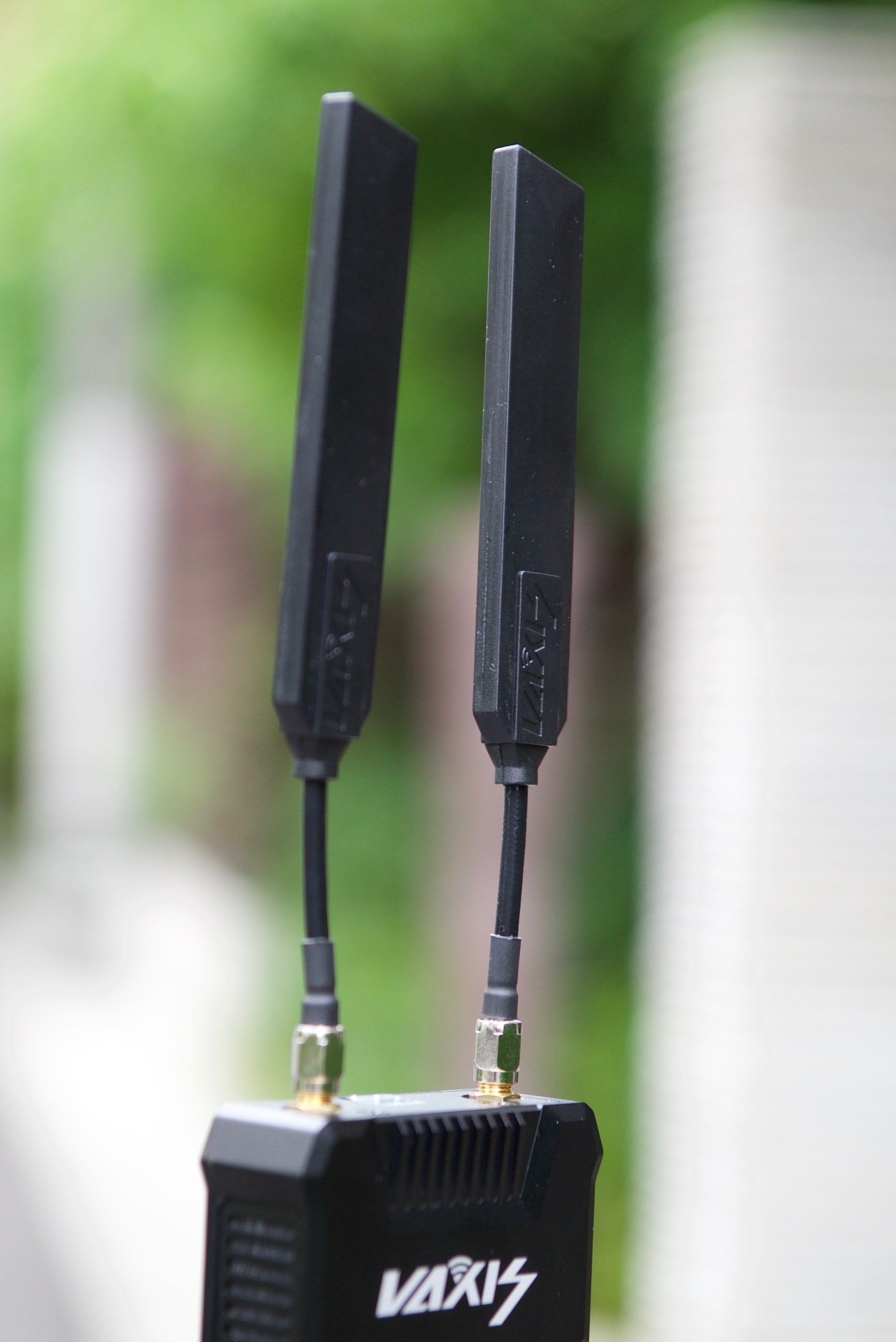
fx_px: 3916
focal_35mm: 105
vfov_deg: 19.4
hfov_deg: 13.1
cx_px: 448
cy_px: 671
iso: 640
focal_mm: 70
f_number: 2.8
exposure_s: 1/250
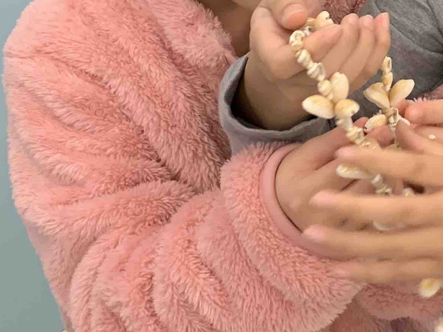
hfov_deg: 21.1
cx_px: 471
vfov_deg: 16.5
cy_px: 89
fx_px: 1139
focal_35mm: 89
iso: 160
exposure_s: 1/60
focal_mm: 4.25
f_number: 1.8
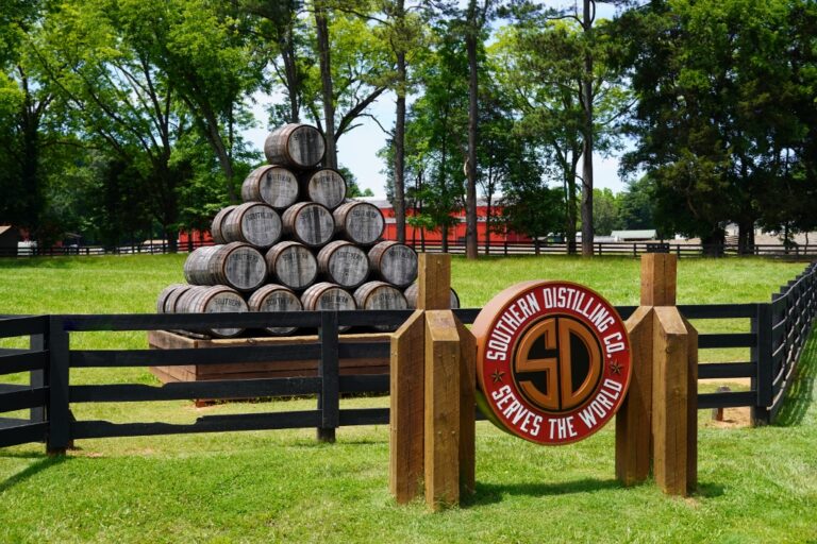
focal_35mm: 52
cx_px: 408
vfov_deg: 25.8
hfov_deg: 37.9
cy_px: 272
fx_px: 1191
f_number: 5.6
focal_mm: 35
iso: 100
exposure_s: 1/250
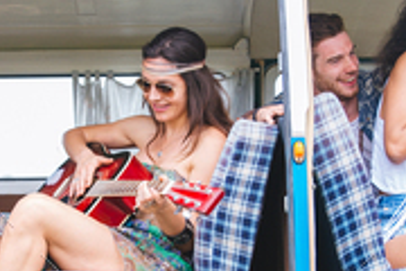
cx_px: 196
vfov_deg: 13.0
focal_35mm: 105
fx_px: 1184
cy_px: 187
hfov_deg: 19.5
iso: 125
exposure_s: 1/160
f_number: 2.8
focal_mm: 32
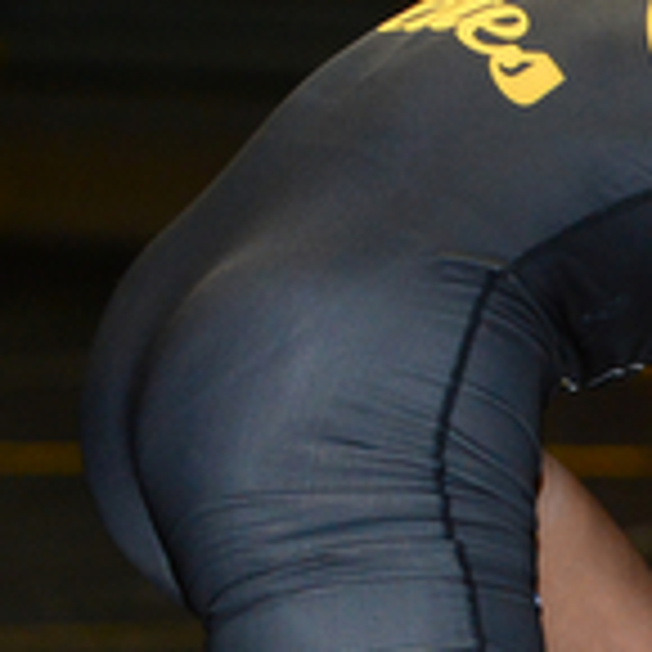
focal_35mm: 423
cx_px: 1043
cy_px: 728
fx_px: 9014
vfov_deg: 4.1
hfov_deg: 4.1
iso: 3200
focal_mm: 90
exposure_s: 1/250
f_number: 2.8
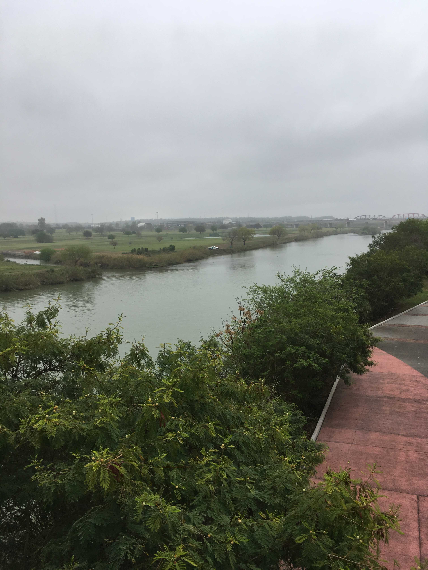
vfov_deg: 61.7
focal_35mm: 29
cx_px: 214
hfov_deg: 48.2
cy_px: 285
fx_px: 478
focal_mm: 4.15
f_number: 2.2
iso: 25
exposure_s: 1/407
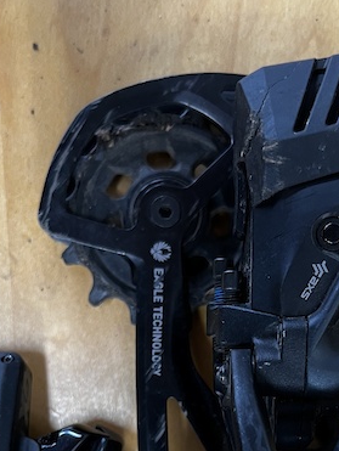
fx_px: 730
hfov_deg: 26.1
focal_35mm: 56
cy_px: 452
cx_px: 210
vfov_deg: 31.7
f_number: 1.5
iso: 125
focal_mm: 5.7
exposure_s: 1/60
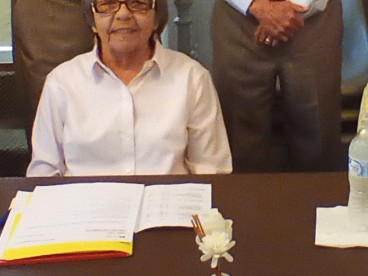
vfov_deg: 16.5
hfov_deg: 22.0
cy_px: 18
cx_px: 277
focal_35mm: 88
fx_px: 936
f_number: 2.4
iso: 350
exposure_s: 1/20
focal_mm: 2.38
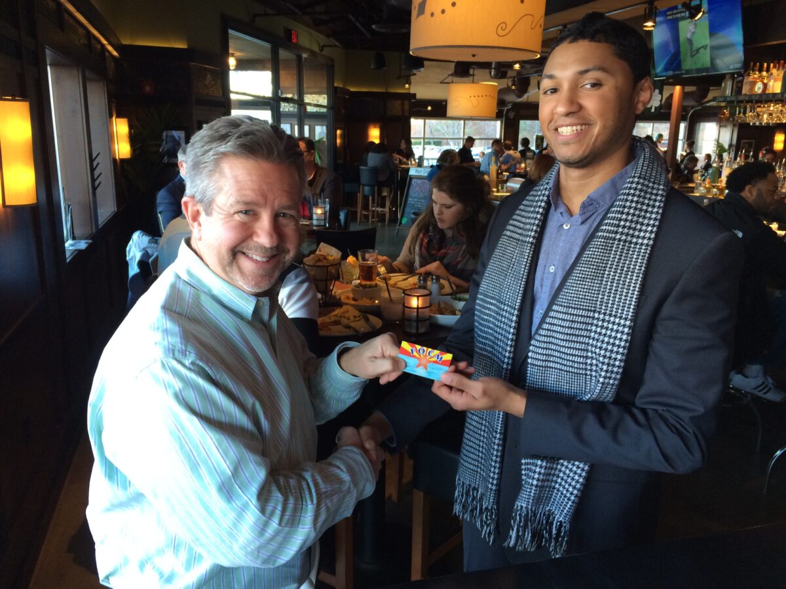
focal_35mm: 29
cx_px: 393
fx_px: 658
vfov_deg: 48.2
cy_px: 294
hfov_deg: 61.7
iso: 64
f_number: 2.2
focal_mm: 4.15
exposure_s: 1/30
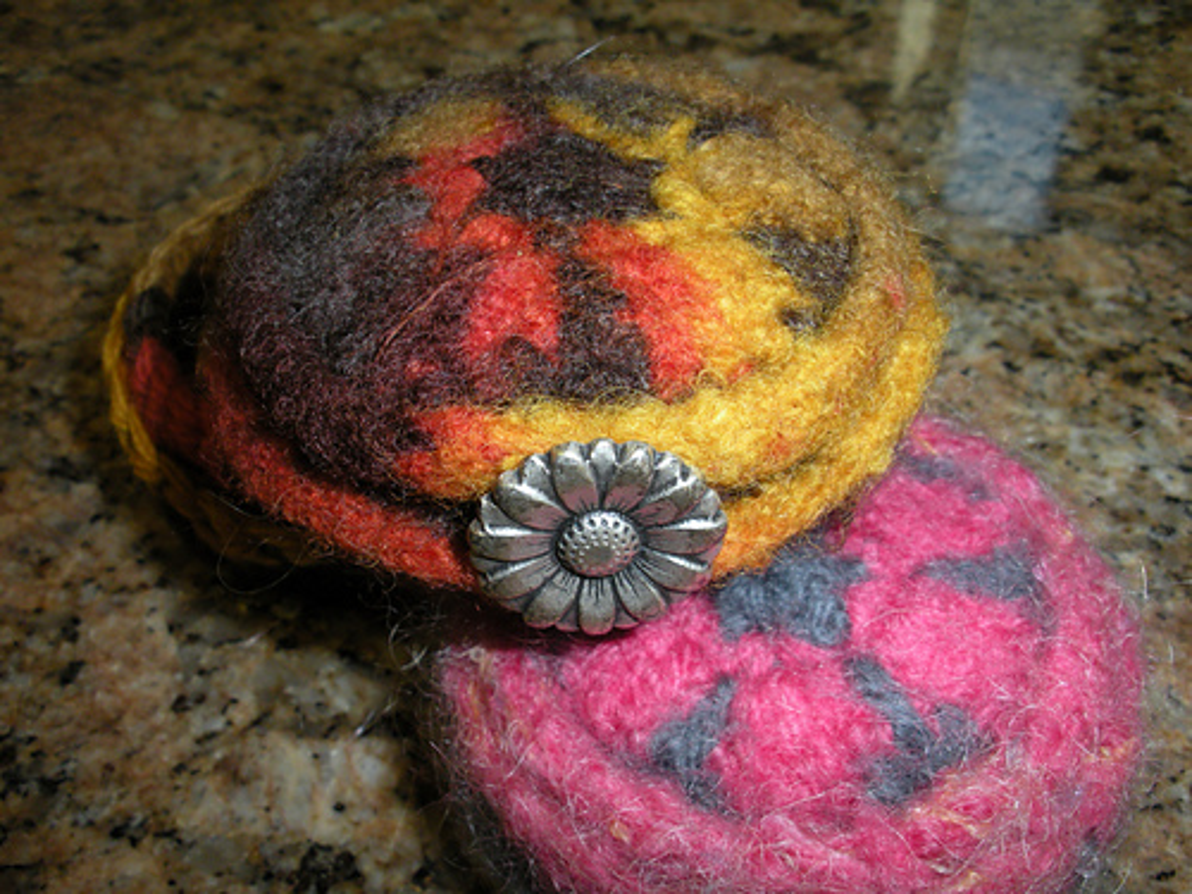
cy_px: 447
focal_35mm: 35
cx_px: 596
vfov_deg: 40.7
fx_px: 1205
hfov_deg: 52.6
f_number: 5.6
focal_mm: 6.3
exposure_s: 1/60
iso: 200
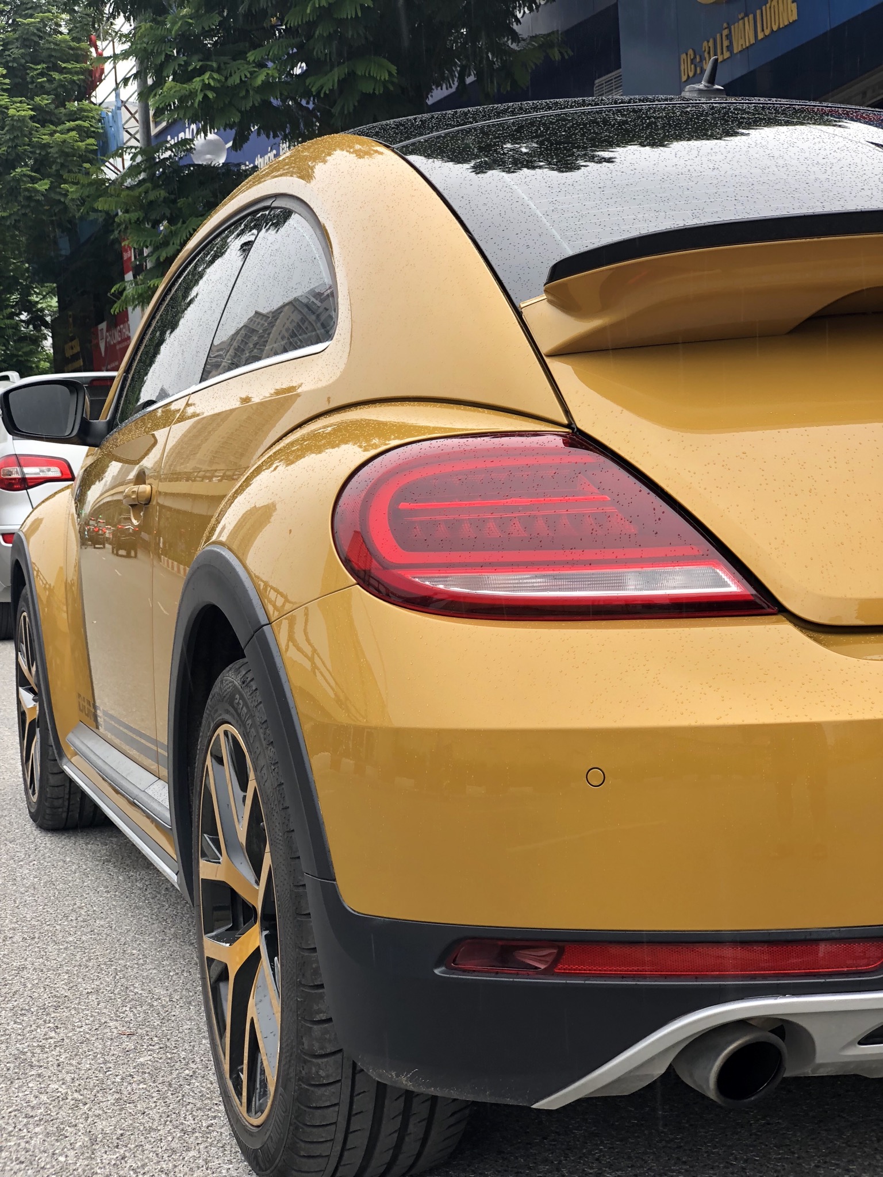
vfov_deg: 36.8
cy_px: 588
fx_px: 1769
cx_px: 442
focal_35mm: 52
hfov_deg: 28.0
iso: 16
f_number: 2.4
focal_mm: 6
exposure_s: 1/155
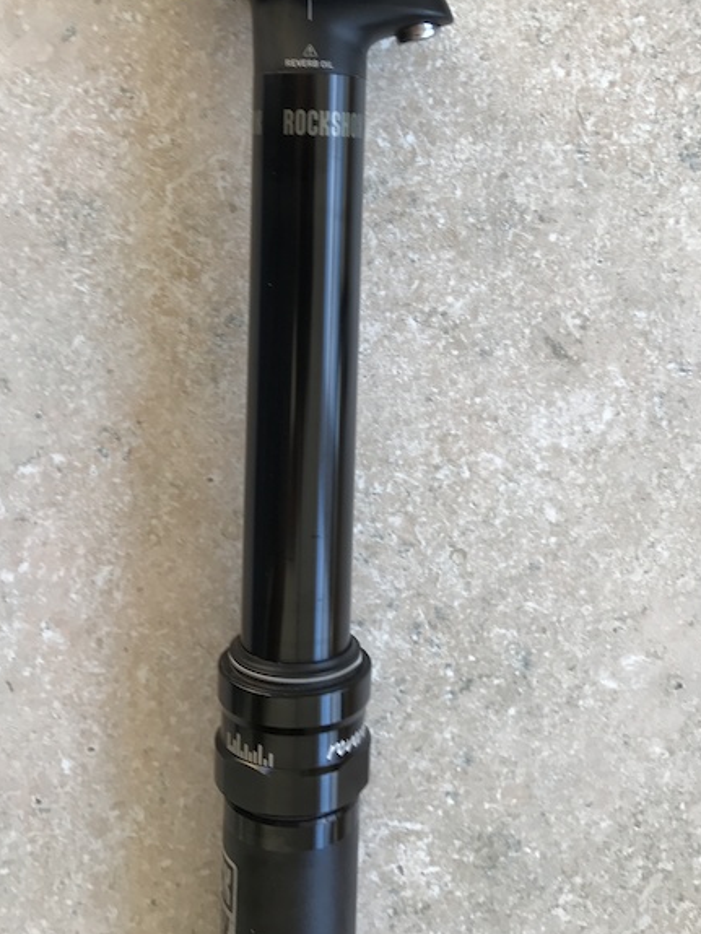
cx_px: 376
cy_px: 291
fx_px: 1052
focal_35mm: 39
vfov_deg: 46.9
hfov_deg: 36.8
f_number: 1.8
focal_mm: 3.99
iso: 25
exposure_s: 1/60
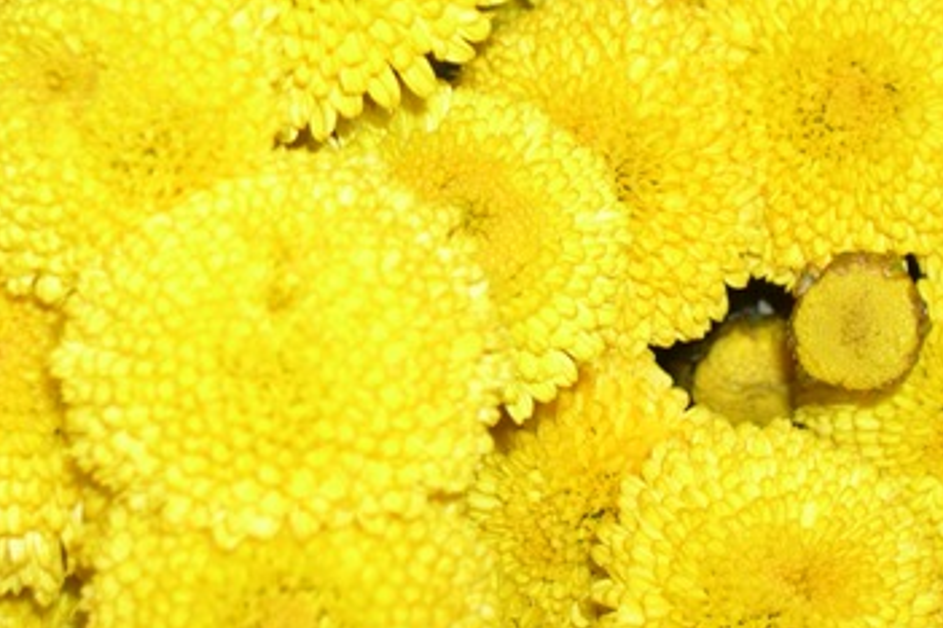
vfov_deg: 9.4
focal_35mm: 146
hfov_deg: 14.1
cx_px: 535
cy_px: 40
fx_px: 3824
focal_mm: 16.3
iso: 100
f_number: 4
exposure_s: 1/60
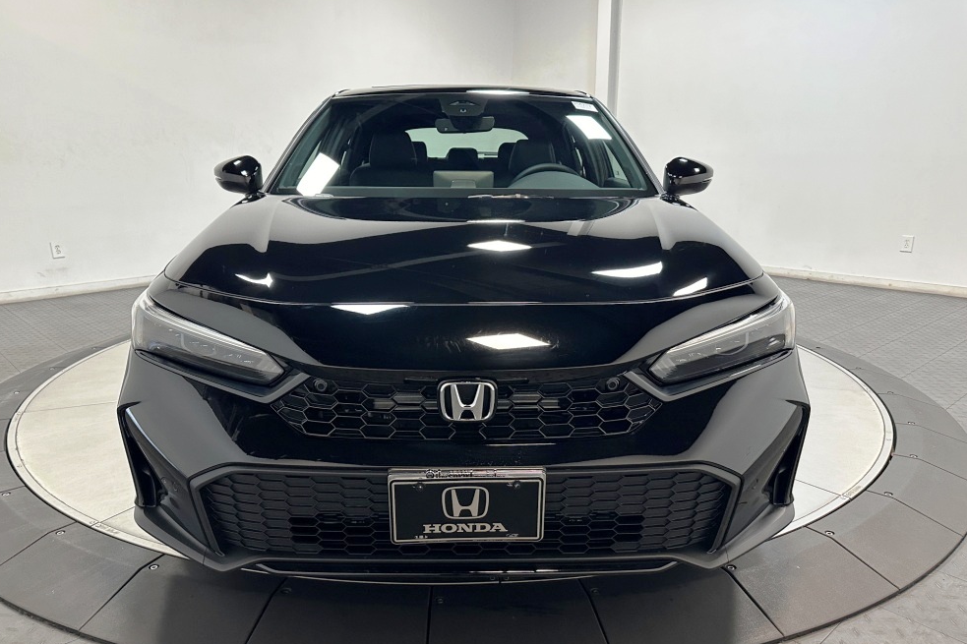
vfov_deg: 49.5
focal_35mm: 26
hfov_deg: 69.4
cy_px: 343
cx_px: 465
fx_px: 698
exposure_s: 1/60
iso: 320
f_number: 1.78
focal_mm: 6.86
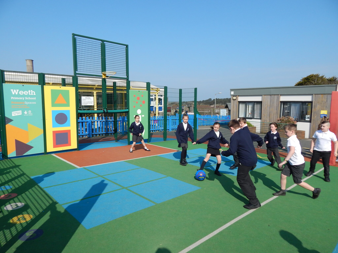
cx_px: 169
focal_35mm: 23
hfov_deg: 73.9
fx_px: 225
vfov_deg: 58.9
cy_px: 126
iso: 125
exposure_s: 1/640
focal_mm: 4
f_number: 6
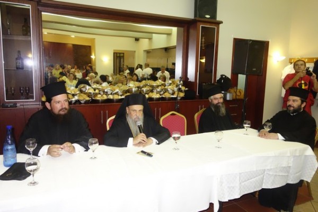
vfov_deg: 46.4
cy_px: 106
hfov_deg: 65.5
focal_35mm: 28
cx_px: 159
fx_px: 247
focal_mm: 10.4
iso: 1600
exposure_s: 1/100
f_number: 2.5
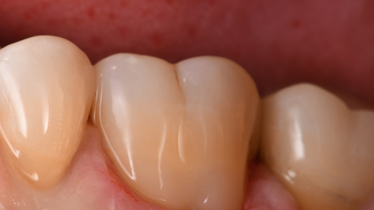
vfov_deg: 7.4
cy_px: 116
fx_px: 1636
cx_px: 187
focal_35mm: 165
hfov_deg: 13.0
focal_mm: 105
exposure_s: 1/160
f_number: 32
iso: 200
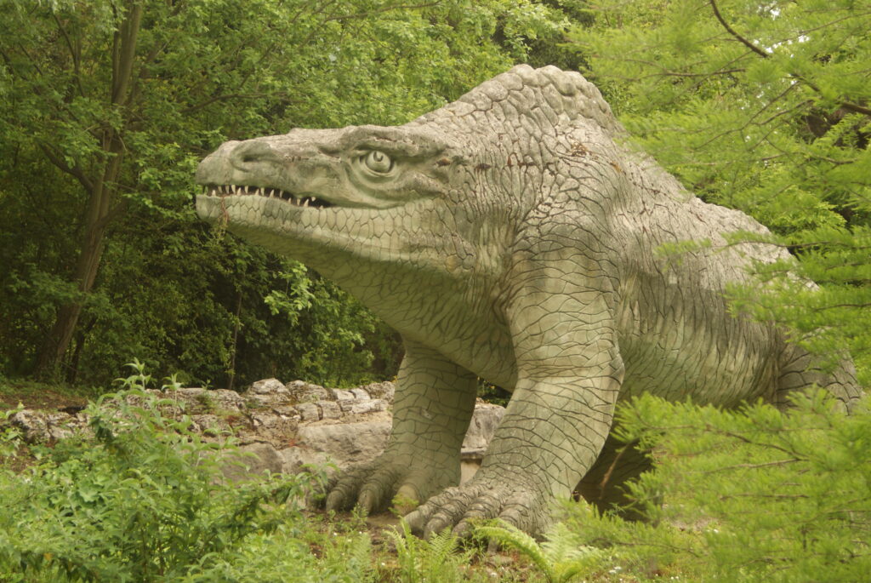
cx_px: 436
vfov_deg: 13.1
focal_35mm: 105
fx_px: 2543
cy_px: 292
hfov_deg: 19.4
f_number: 8
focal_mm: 70
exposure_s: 1/125
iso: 200
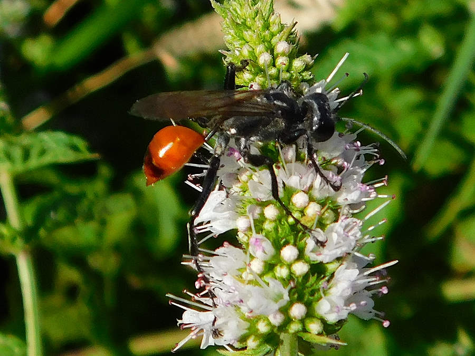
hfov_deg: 51.4
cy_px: 178
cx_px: 238
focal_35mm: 36
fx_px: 494
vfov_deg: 39.7
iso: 125
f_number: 3.5
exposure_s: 1/1250
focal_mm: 6.3
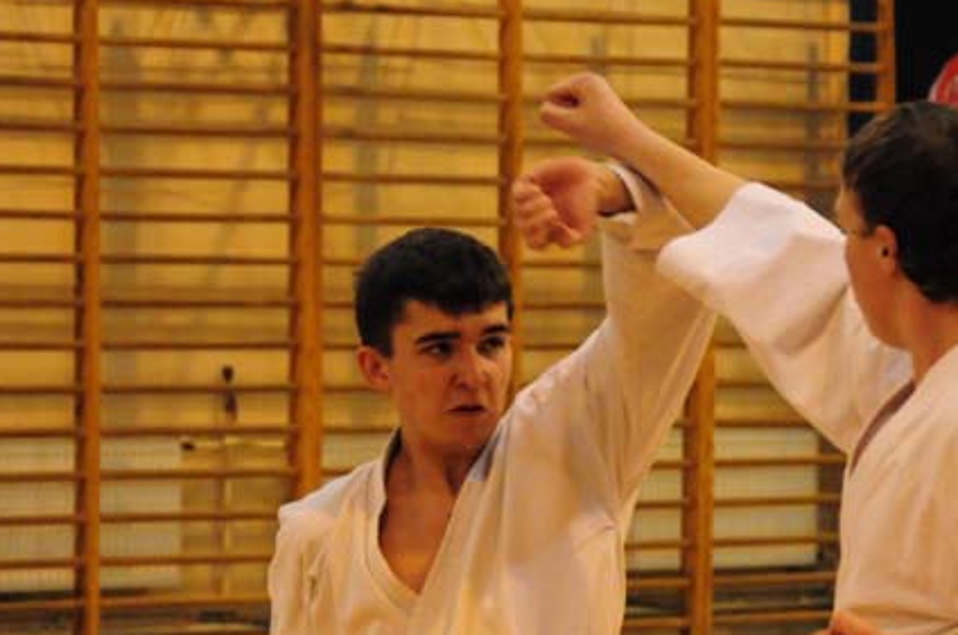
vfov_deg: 5.1
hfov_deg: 7.7
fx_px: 7143
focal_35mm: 269
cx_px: 786
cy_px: 467
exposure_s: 1/250
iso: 3200
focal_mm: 95
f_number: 5.3
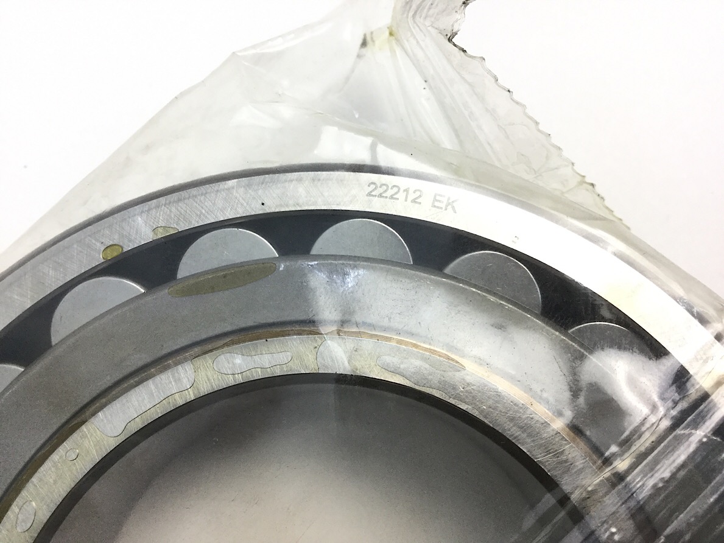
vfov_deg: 45.4
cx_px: 362
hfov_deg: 58.3
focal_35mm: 31
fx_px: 648
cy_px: 272
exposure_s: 1/33
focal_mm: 3.3
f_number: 2.4
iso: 50
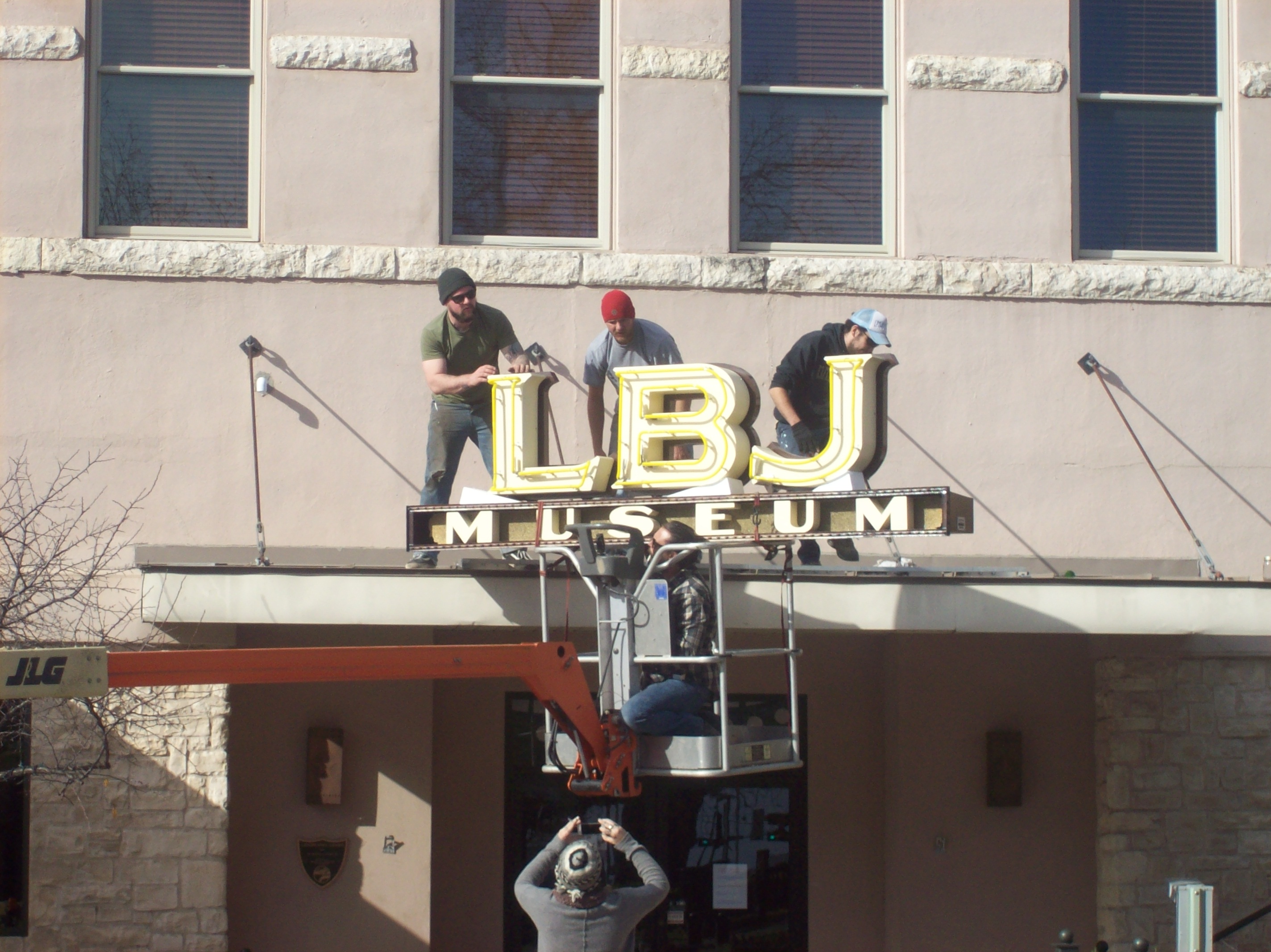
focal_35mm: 108
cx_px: 636
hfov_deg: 18.2
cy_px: 476
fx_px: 3964
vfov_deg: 13.7
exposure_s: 1/700
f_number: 4.8
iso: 80
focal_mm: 18
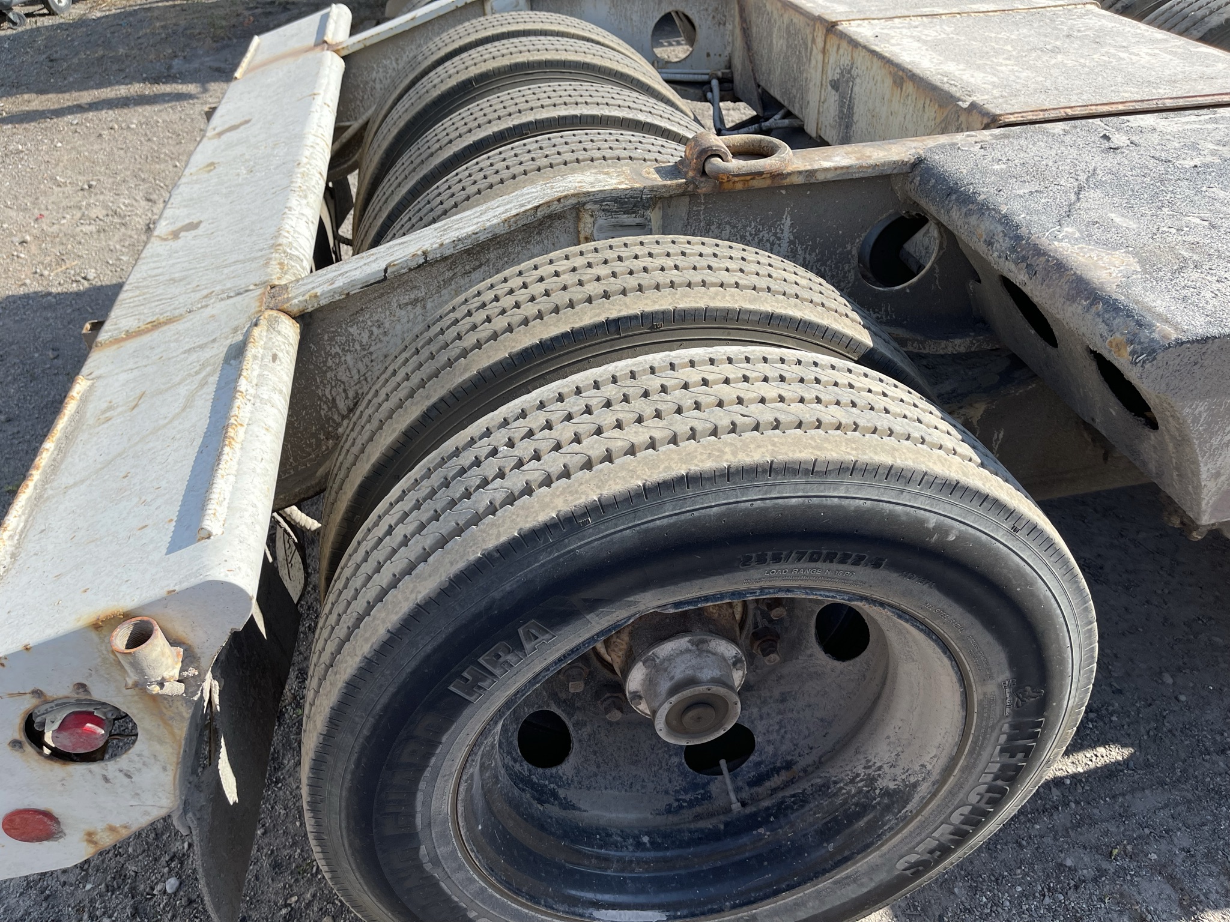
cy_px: 461
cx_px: 615
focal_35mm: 26
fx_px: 924
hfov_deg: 67.3
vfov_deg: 53.1
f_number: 1.6
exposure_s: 1/2049
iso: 32
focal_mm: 5.1
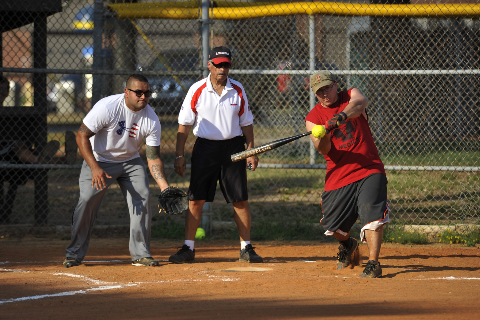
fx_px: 4398
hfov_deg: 6.2
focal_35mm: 330
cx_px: 240
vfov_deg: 4.2
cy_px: 160
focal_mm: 330
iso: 200
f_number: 5.3
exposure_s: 1/1000
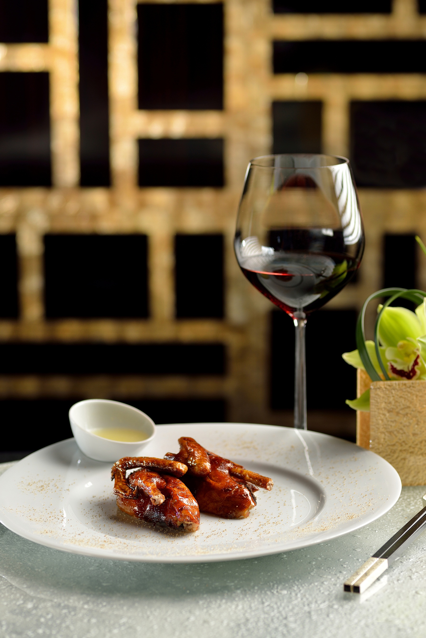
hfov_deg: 13.7
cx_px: 213
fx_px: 1773
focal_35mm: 100
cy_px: 319
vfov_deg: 20.4
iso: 160
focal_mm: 100
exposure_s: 1/200
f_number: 4.5
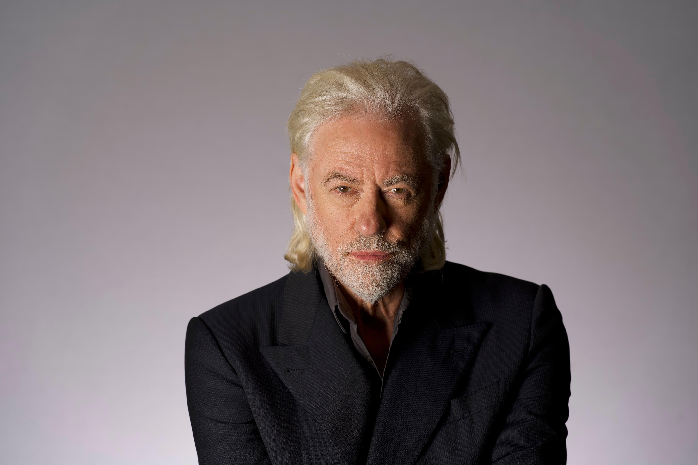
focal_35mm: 136
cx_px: 349
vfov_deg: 10.1
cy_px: 232
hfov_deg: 15.1
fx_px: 2637
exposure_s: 1/160
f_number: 5.6
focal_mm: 136
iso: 64
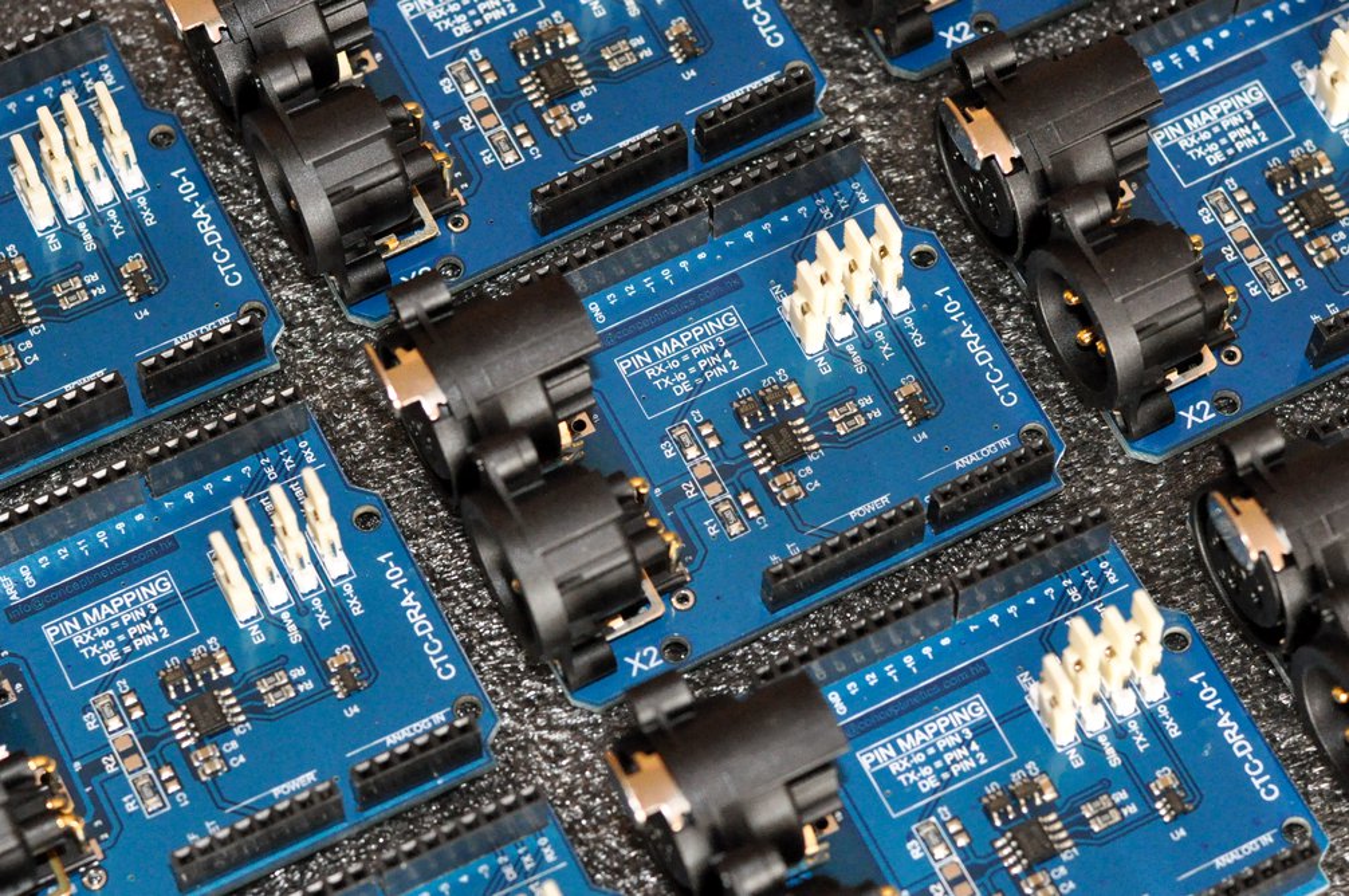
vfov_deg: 18.1
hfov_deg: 27.0
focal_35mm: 75
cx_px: 674
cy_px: 448
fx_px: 2807
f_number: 5.6
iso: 2500
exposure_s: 1/60
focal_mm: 50
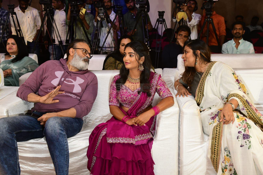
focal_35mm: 50
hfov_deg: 39.6
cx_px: 132
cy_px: 88
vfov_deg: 27.0
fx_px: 365
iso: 4000
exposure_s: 1/125
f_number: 6.3
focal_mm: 50
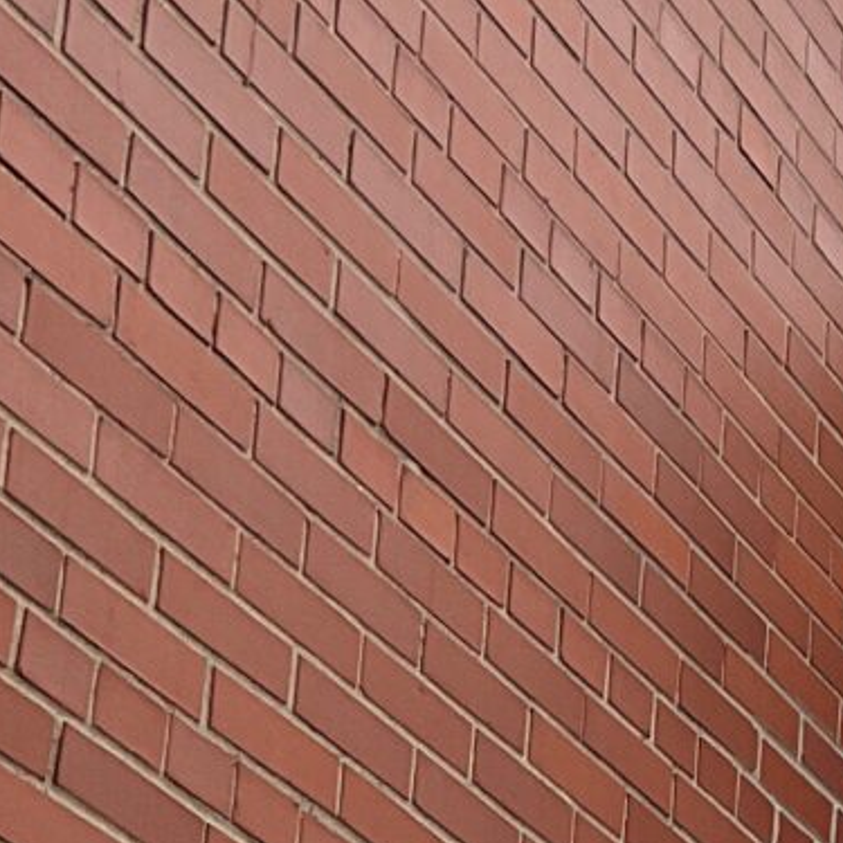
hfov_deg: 11.8
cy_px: 1146
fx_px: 3857
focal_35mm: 140
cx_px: 1380
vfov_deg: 12.1
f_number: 1.8
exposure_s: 1/1675
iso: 16
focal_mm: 3
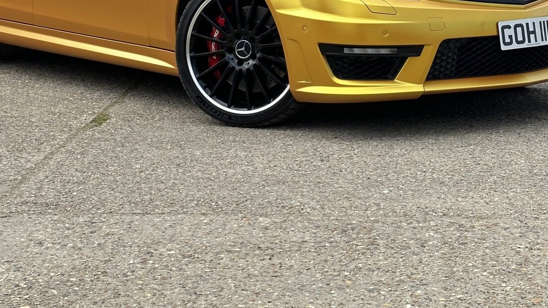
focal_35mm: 93
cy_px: -74
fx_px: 1351
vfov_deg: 12.7
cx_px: 250
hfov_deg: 22.9
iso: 64
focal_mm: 6.86
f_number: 1.78
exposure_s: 1/2160
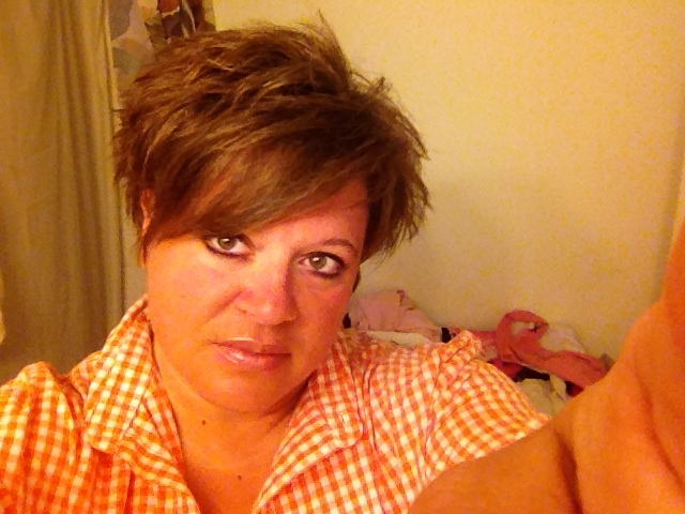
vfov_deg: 40.7
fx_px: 693
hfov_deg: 52.6
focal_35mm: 35
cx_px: 342
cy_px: 257
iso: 160
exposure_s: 1/60
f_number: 2.4
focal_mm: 1.85
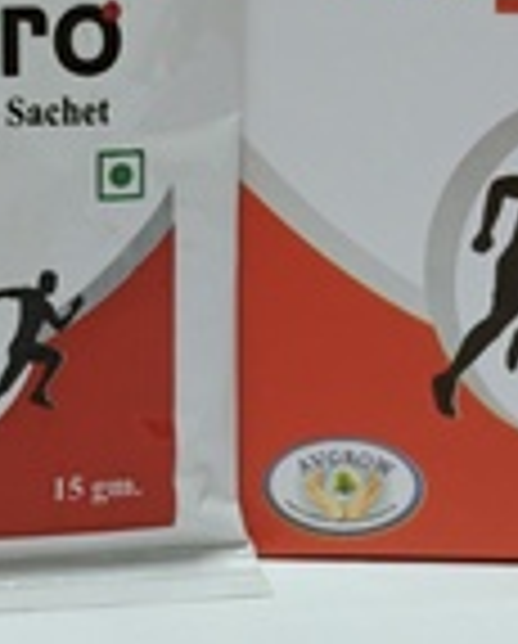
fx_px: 3056
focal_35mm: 160
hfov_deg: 9.7
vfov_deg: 11.9
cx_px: 216
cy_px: 65
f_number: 2
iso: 341
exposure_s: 1/50
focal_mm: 7.08
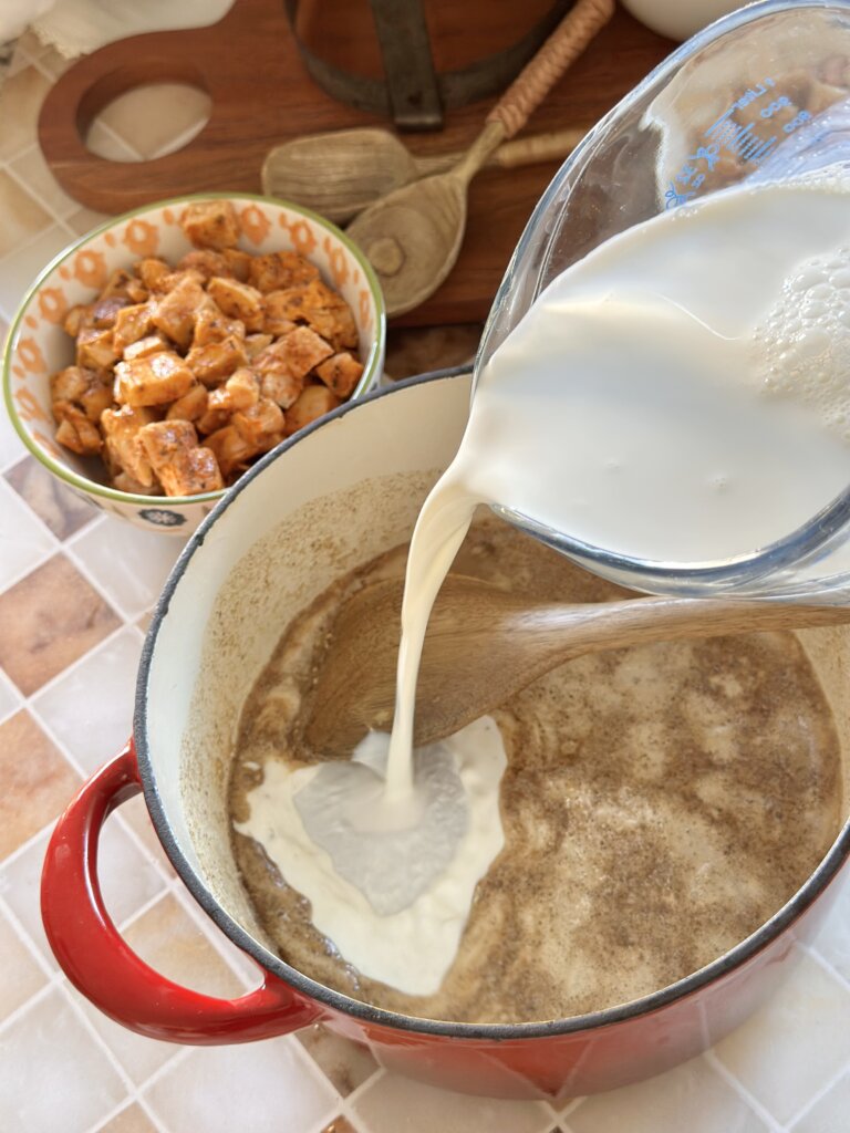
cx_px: 425
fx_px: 1572
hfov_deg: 30.3
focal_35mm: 48
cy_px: 566
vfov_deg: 39.7
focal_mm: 6.86
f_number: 1.78
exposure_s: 1/40
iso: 160
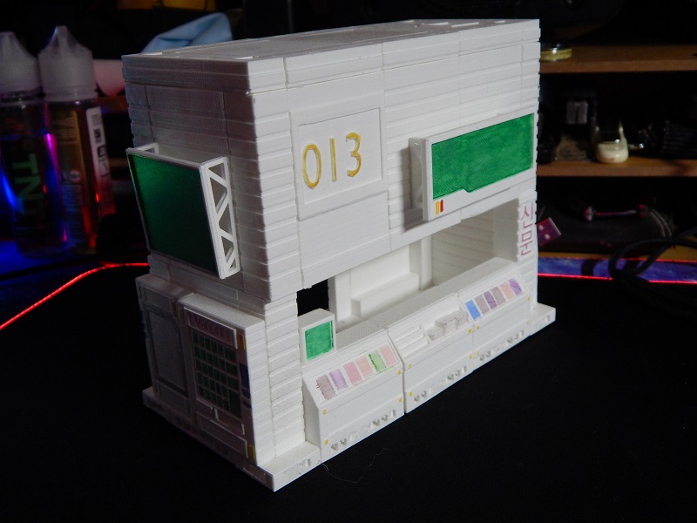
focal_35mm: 38
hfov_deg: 49.0
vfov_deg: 37.7
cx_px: 348
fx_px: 765
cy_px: 262
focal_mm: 6.8
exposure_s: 1/25
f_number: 3.4
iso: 400
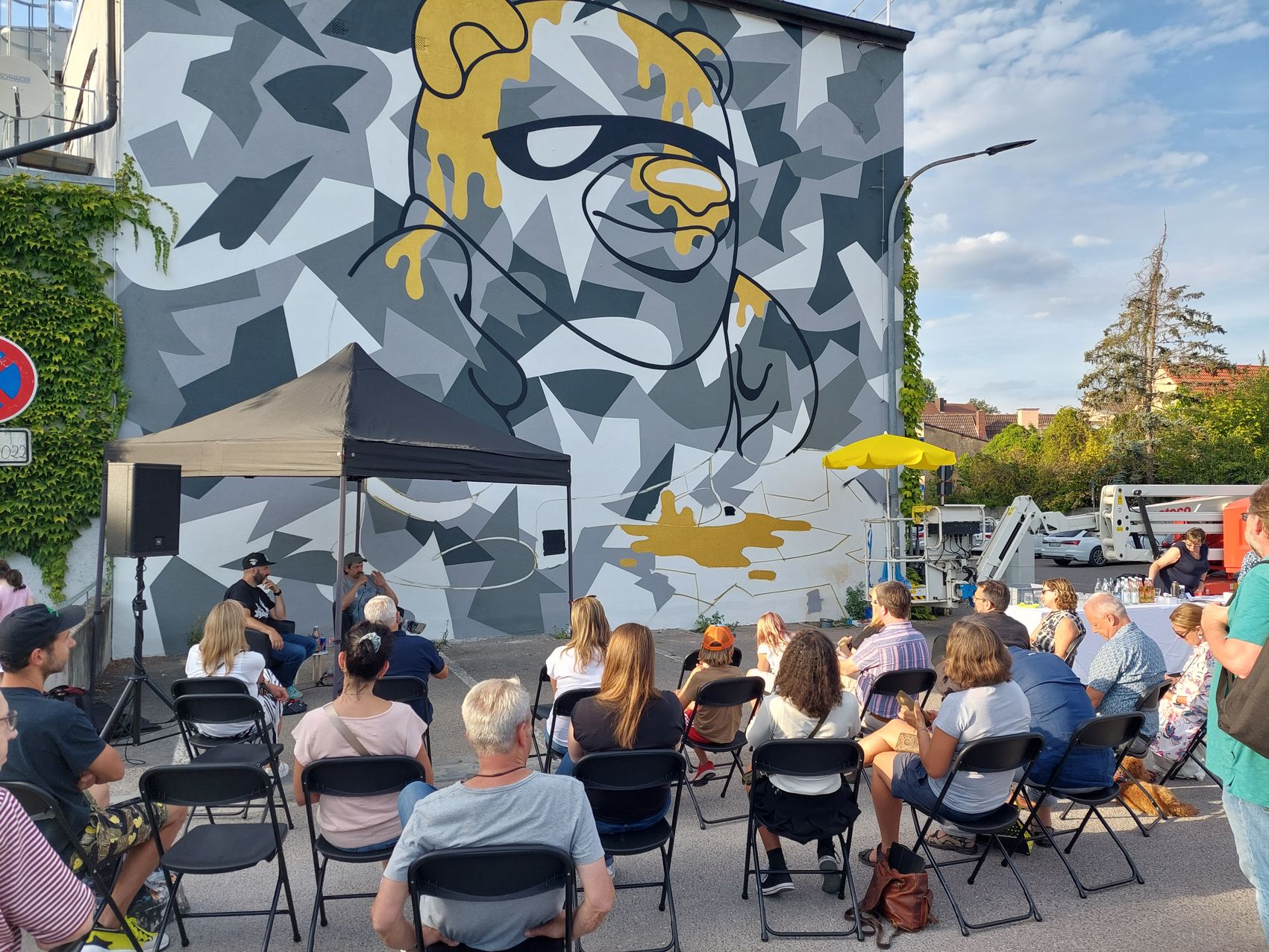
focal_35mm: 24
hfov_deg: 71.6
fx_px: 880
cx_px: 634
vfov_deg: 56.8
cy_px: 476
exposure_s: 1/503
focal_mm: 5.23
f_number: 1.8
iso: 40
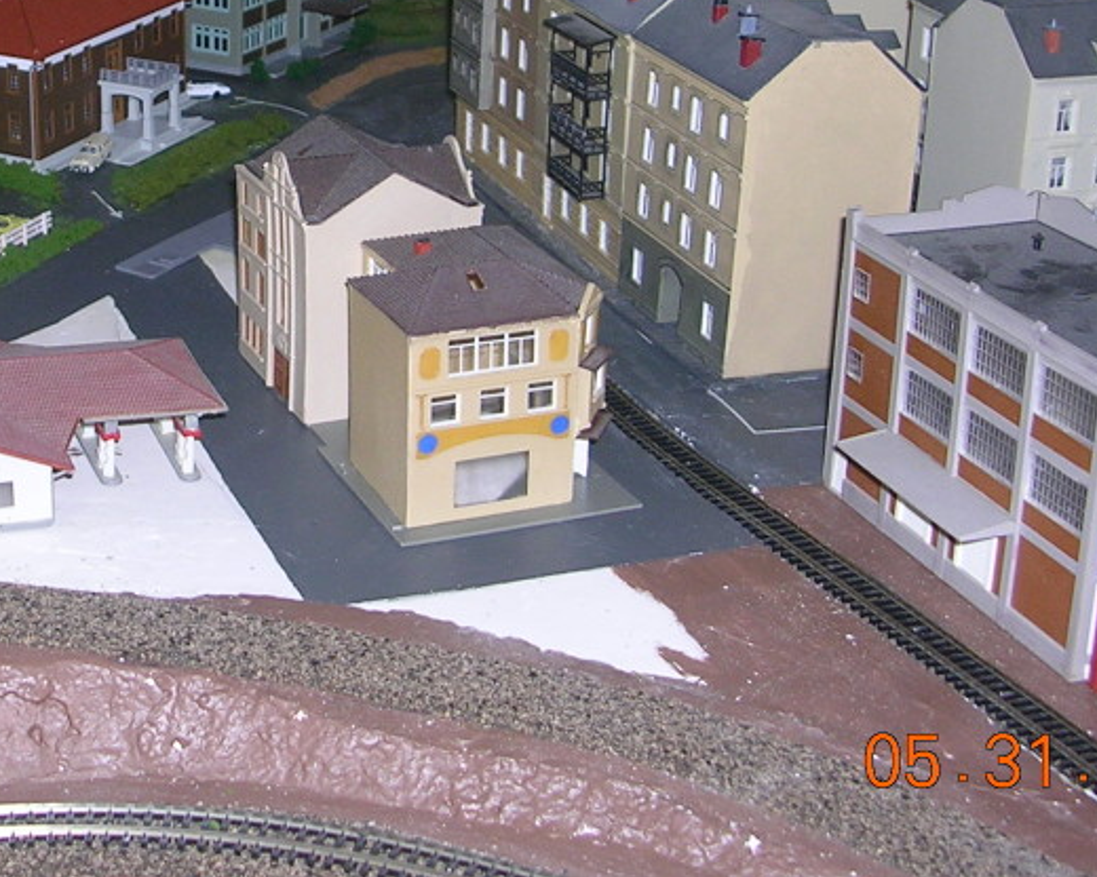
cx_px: 331
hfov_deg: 25.9
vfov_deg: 20.6
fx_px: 2370
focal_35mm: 73
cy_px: 120
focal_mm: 5.8
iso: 50
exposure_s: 1/60.1
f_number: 2.8
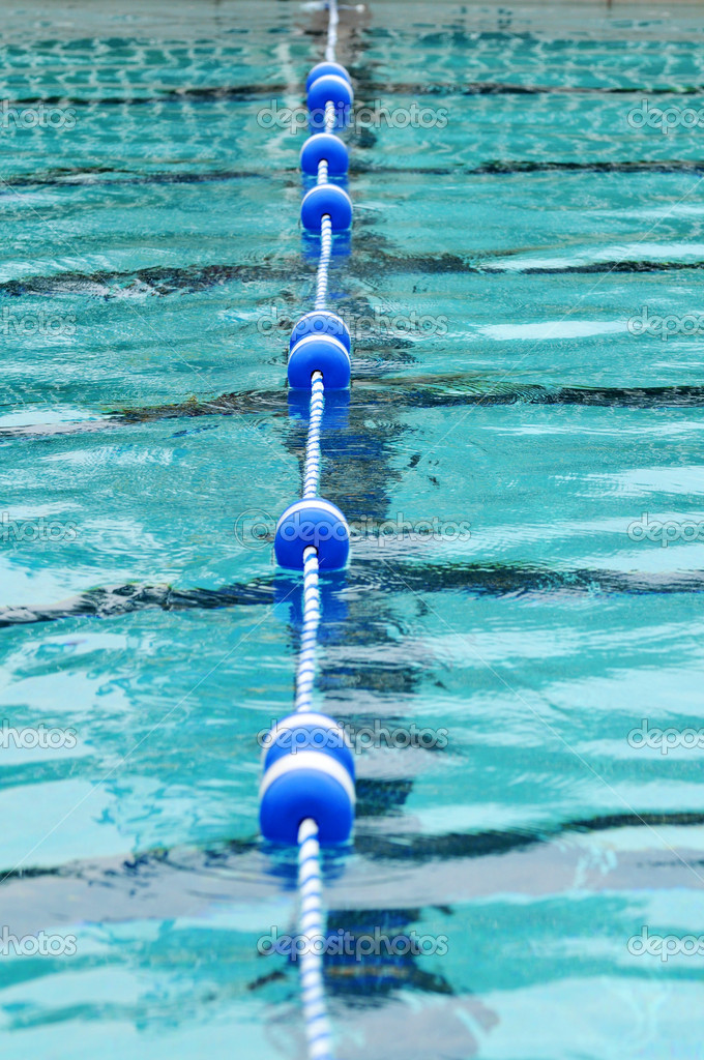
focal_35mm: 232
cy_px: 530
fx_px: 6838
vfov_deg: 8.9
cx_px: 352
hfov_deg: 5.9
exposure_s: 1/400
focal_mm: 155
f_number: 6.3
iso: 250
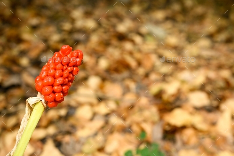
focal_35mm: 50
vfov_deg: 27.0
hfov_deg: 39.6
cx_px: 117
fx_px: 325
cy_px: 78
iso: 640
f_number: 4.5
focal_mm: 50
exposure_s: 1/100
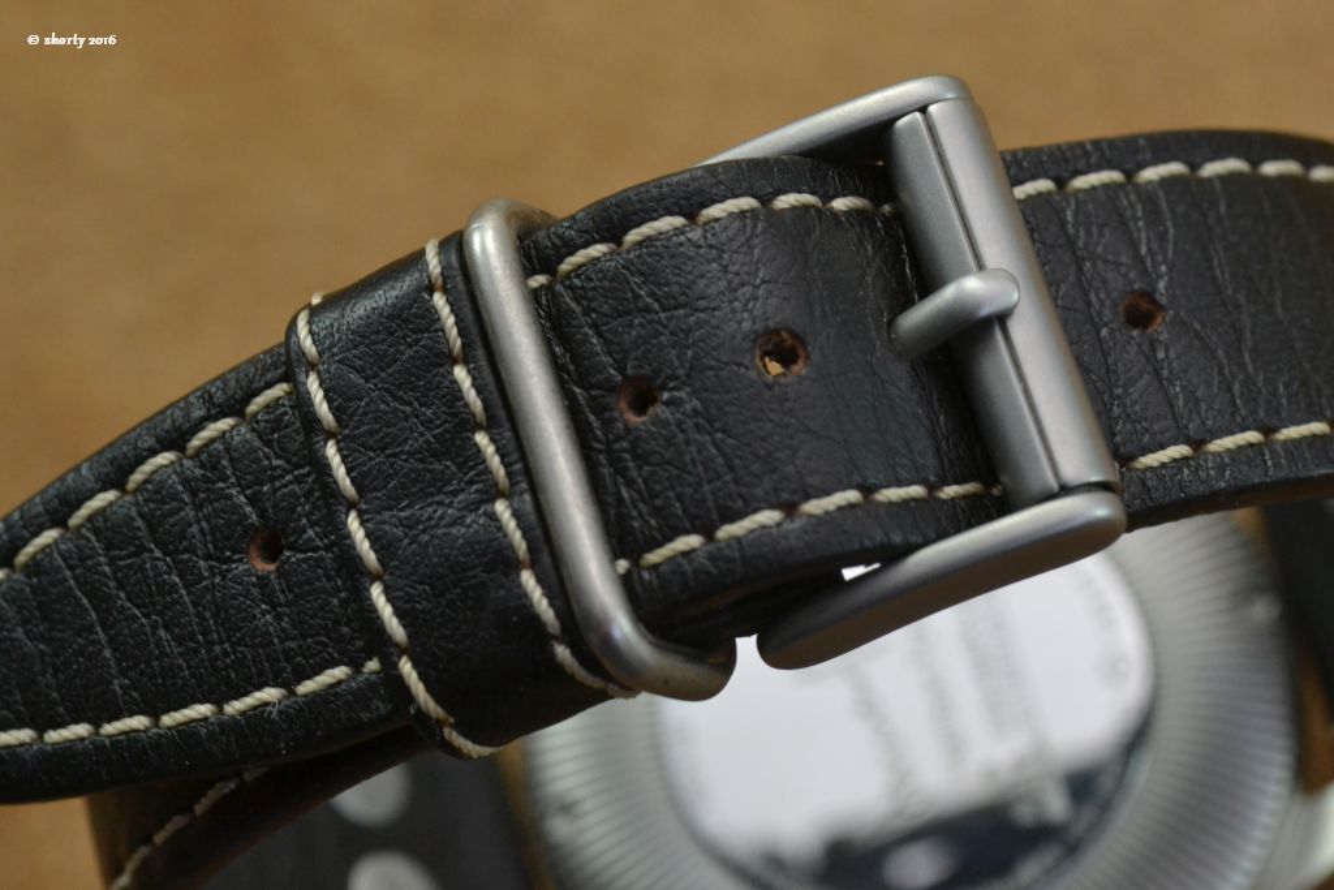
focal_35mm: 135
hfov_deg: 15.2
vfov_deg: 10.2
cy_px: 445
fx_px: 5003
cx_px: 667
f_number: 16
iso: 1600
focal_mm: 90
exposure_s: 1/100
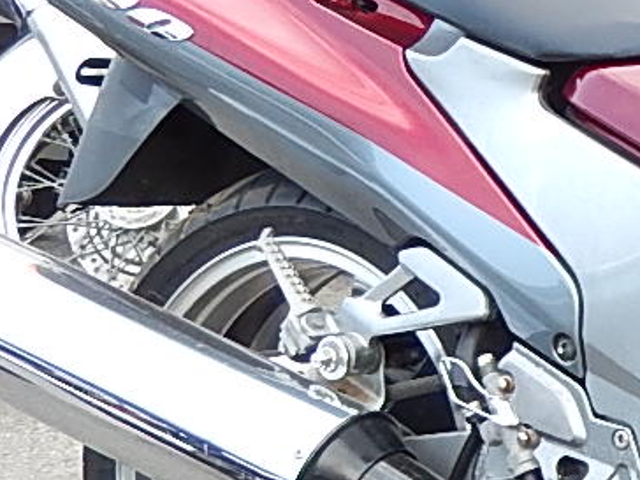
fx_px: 2034
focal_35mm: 110
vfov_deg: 13.5
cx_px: 1178
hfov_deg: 15.3
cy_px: 234
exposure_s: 1/160
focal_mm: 4.5
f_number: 3.4
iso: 125
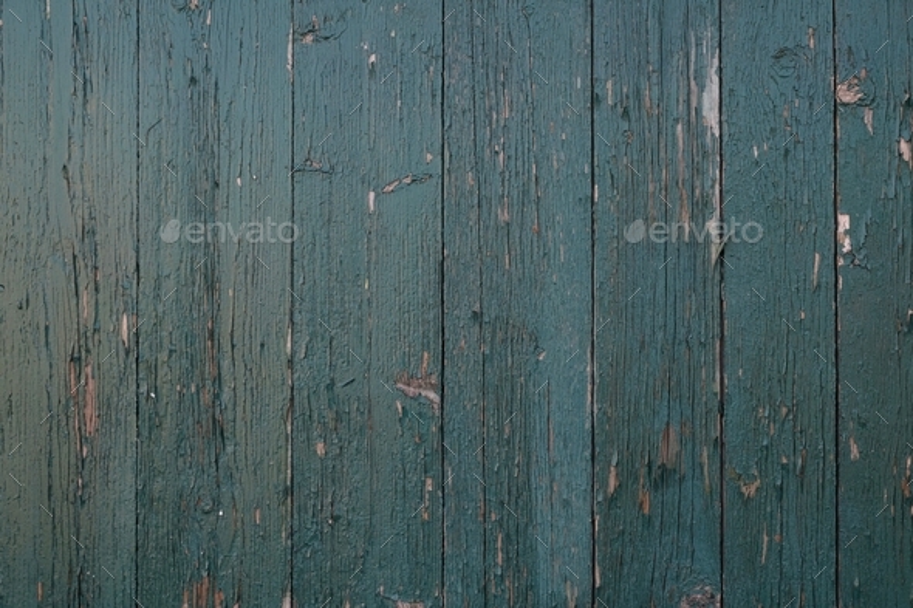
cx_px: 456
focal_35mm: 43
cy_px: 304
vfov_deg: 31.2
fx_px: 1090
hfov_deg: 45.4
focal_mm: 28.9
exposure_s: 1/250
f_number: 6.4
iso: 500
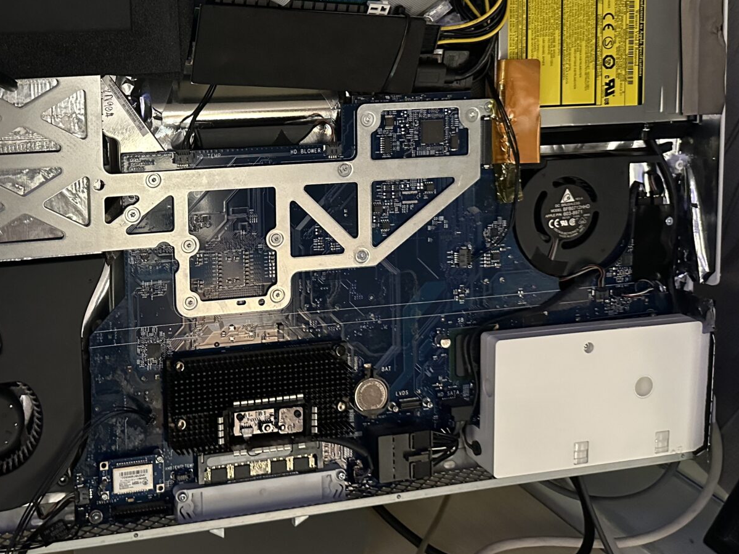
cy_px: 117
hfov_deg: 43.9
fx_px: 875
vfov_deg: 34.2
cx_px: 165
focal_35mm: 41
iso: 800
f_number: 1.78
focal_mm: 6.86
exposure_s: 1/40
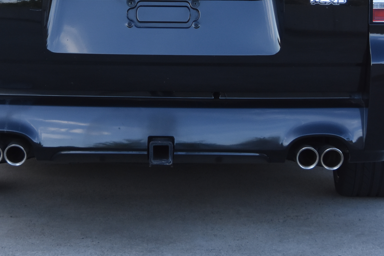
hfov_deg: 11.6
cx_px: 156
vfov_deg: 7.7
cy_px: 39
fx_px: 1889
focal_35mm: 177
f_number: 4.5
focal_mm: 55
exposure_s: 1/1000
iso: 800
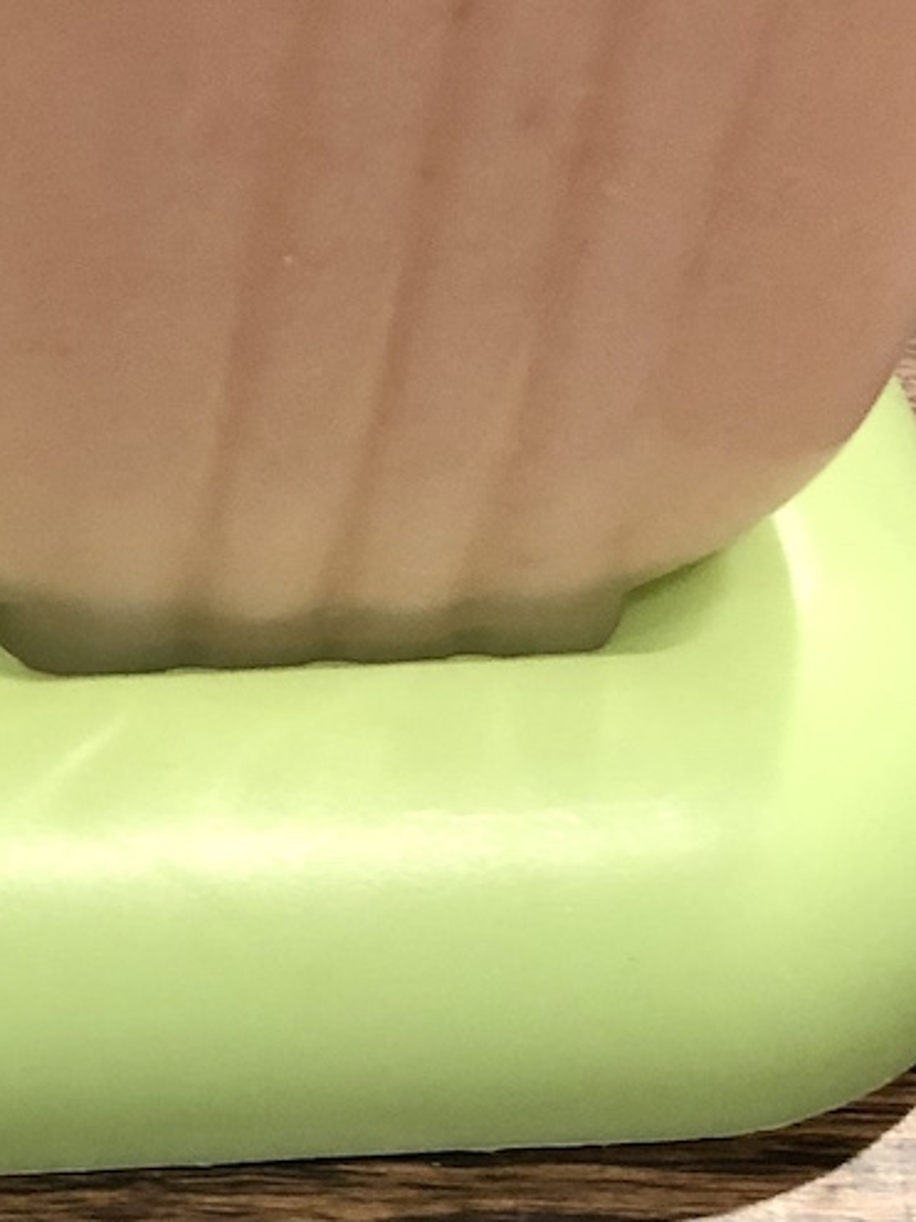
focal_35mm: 114
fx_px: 4024
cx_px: -338
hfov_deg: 12.5
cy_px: -99
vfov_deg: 16.8
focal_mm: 3.99
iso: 50
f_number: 1.8
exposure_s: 1/15
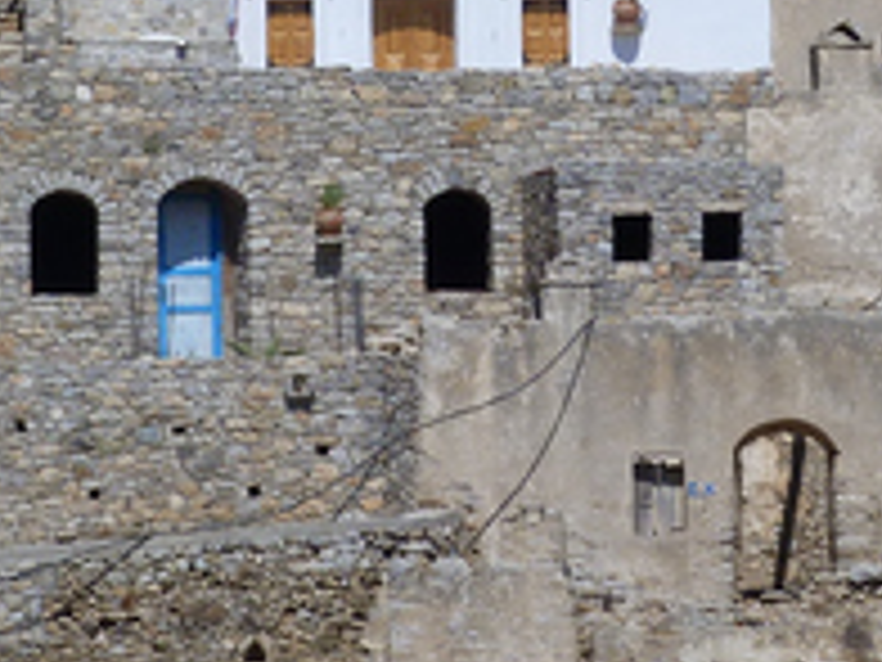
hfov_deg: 2.4
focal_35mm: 840
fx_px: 21403
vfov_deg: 1.8
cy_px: -176
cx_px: 502
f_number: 5.6
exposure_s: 1/800
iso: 80
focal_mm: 43.5
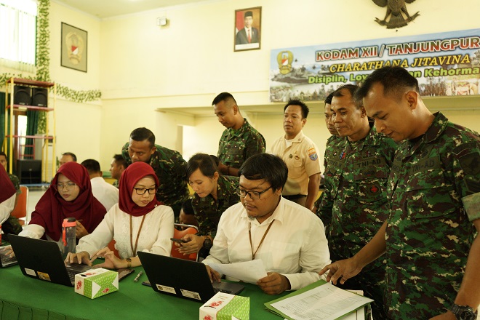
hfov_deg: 65.5
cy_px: 160
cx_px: 240
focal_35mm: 28
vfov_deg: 46.4
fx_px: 373
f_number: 3.5
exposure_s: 1/60
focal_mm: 28
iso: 2500
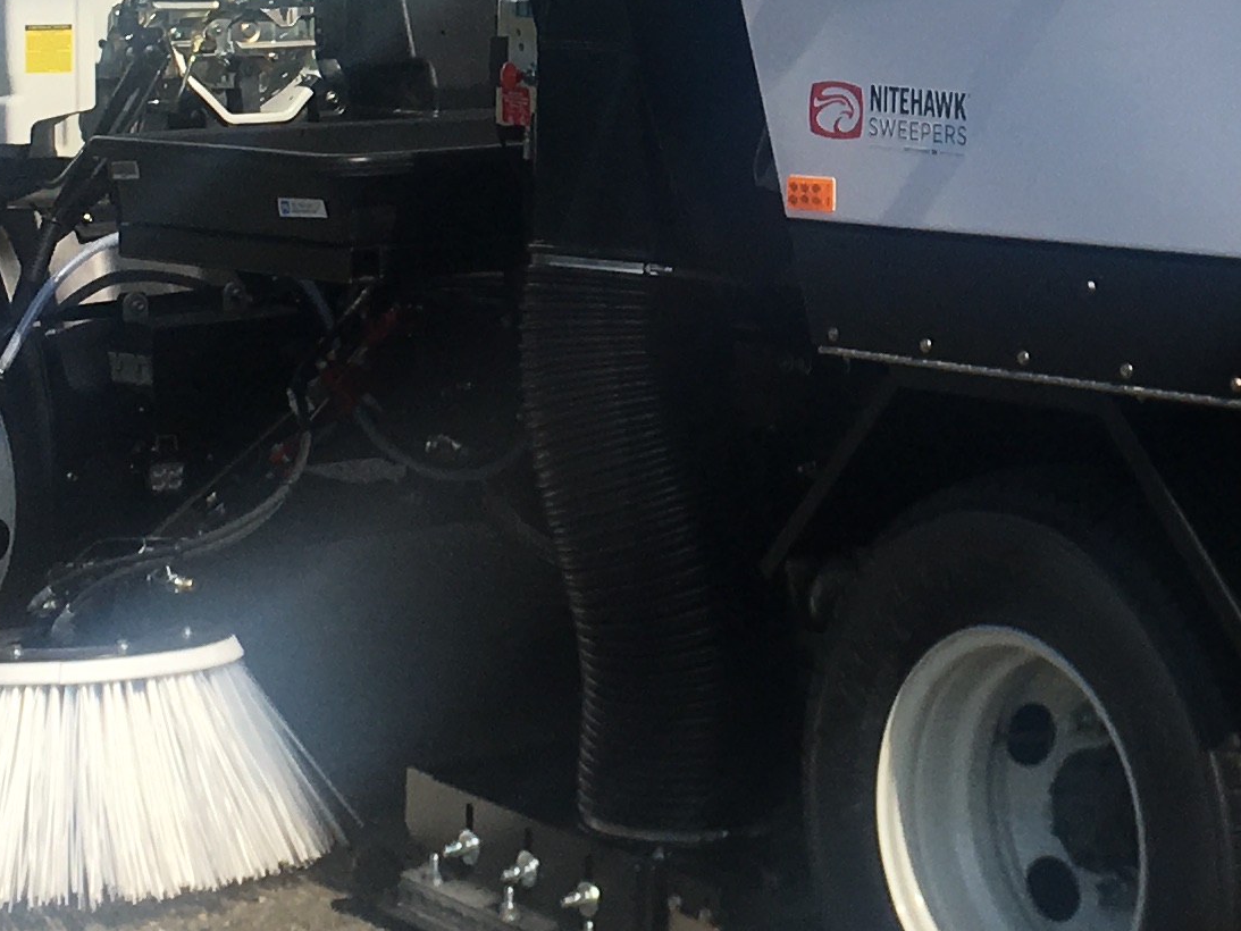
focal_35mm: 107
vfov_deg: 13.6
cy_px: -41
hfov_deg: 18.0
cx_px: 1168
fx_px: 3836
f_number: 2.2
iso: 25
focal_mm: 4.15
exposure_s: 1/2481
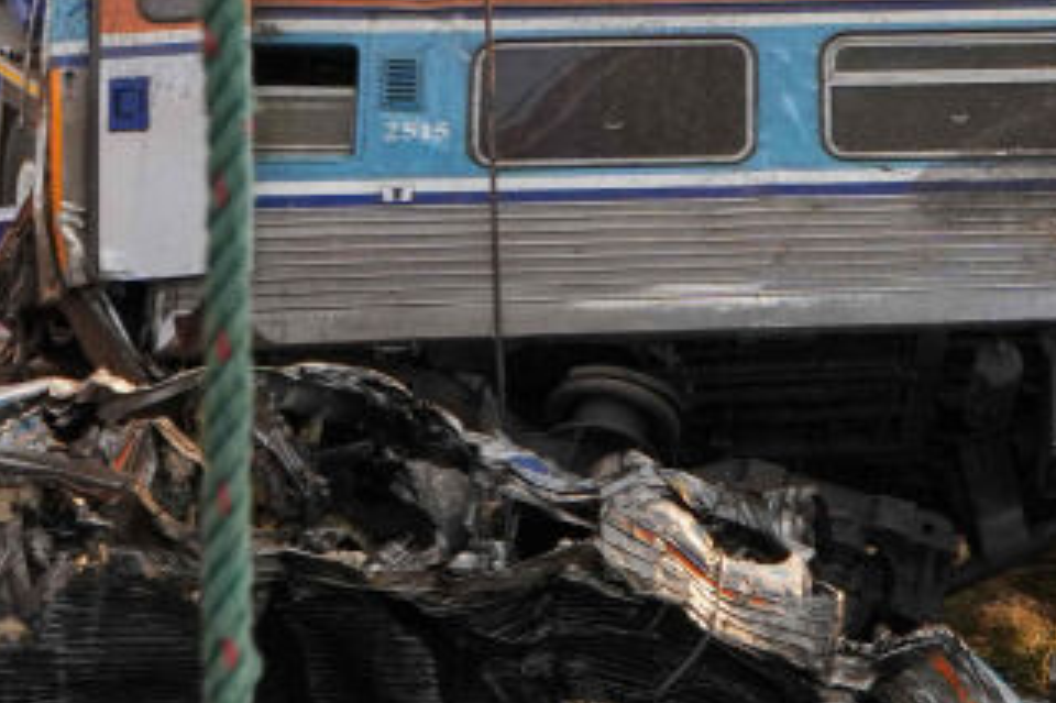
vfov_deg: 8.2
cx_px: 1978
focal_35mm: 160
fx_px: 4691
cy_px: -625
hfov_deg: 11.7
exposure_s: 1/200
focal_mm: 29
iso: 500
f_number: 8
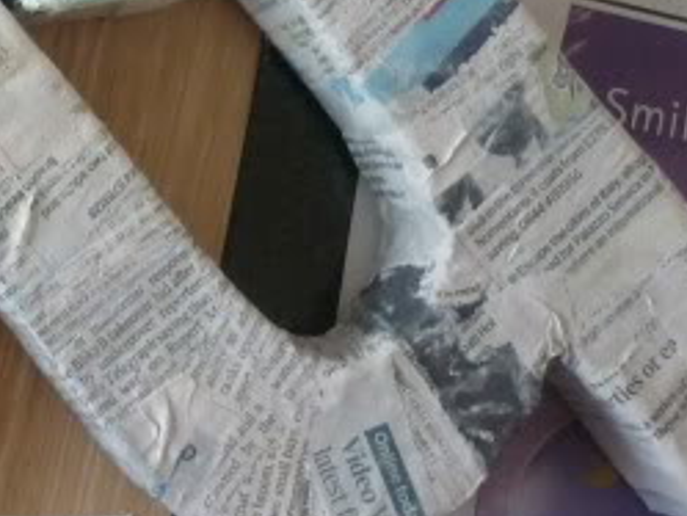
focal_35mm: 106
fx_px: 2105
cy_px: -163
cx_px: -138
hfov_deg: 17.7
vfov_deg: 13.5
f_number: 2.8
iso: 320
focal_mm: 5.5
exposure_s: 1/30
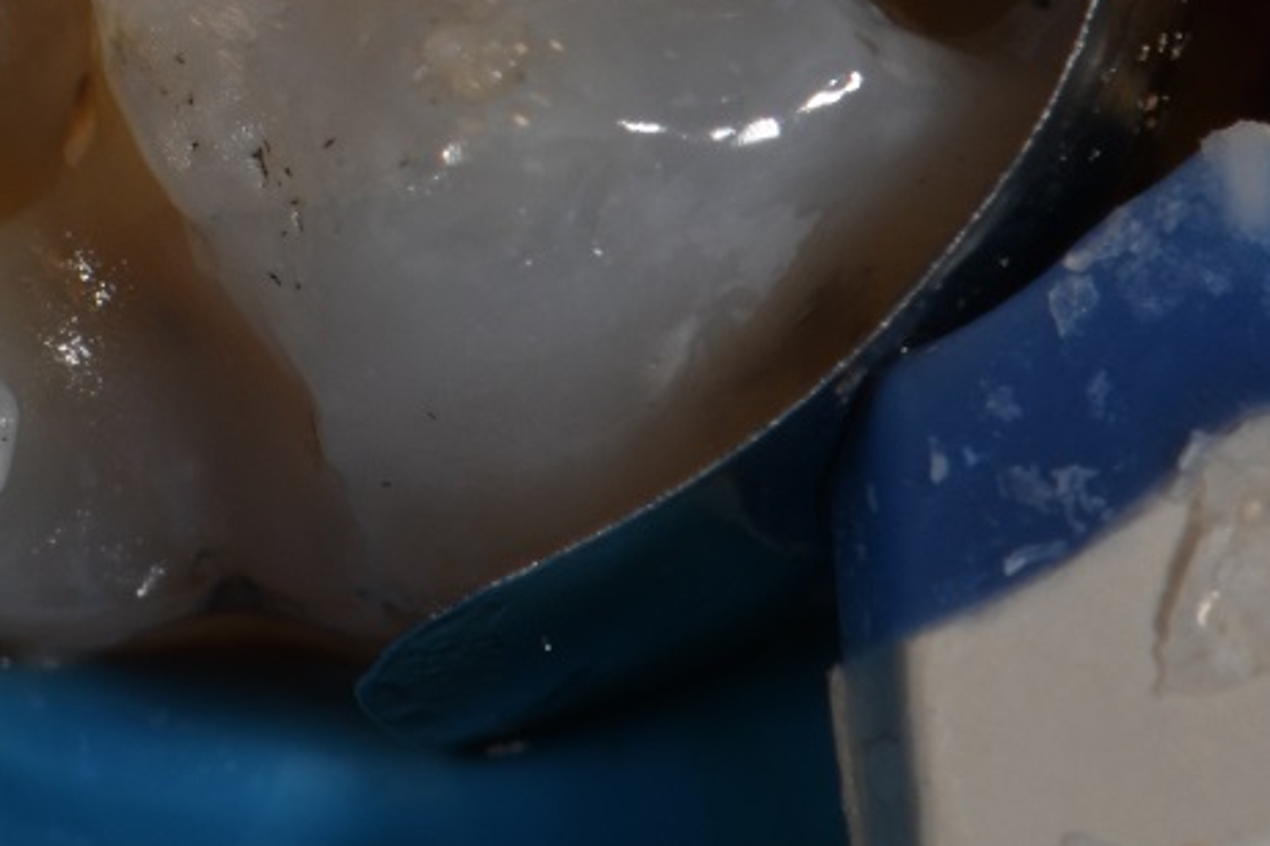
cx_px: -127
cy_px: -535
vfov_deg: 2.9
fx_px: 16574
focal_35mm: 470
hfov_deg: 4.4
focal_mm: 105
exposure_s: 1/160
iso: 200
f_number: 32
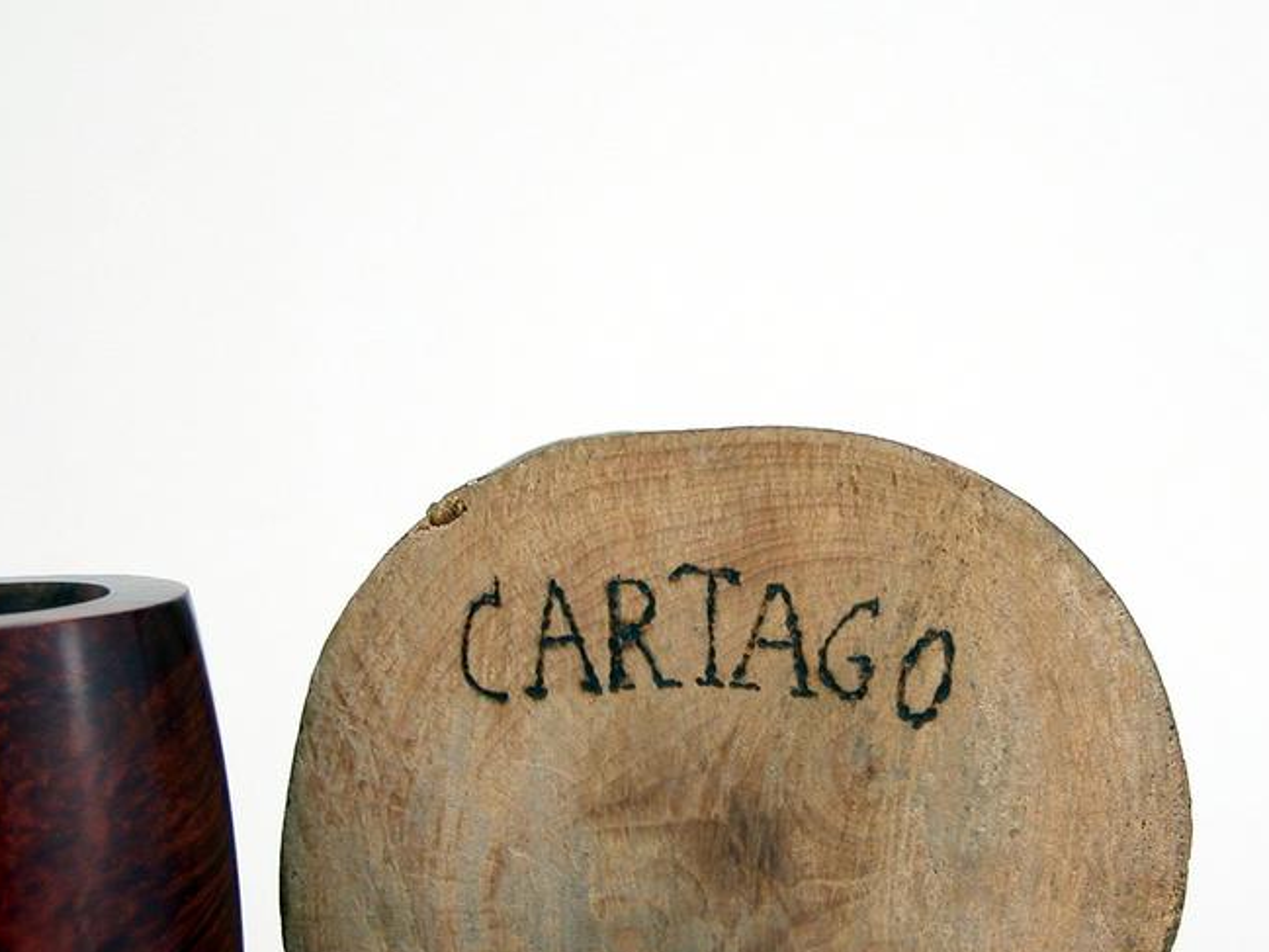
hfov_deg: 11.6
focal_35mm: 170
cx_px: 776
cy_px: 627
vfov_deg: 8.7
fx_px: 6233
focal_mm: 23.7
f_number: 3.6
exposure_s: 1/110
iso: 100
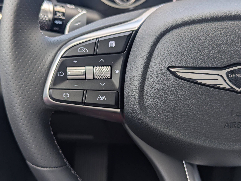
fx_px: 334
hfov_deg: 39.7
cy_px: 90
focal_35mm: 48
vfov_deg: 30.3
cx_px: 120
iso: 47
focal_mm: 6.81
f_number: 1.85
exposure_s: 1/239
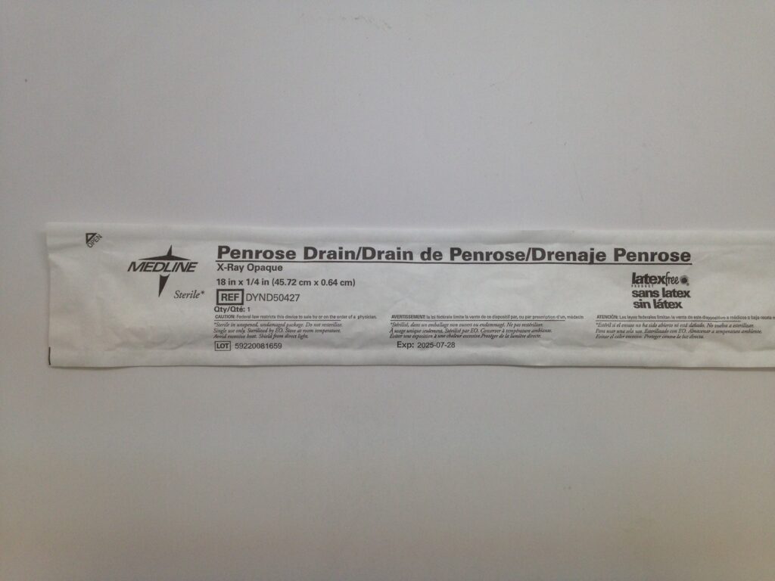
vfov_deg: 42.9
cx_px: 388
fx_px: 739
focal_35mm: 33
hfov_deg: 55.4
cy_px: 290
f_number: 2.4
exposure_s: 1/120
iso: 80
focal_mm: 4.12
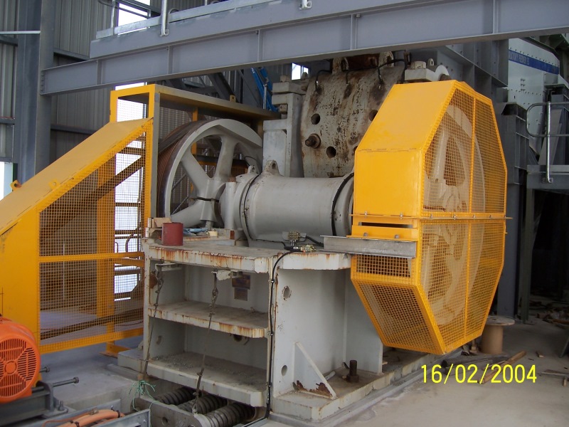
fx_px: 592
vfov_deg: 39.7
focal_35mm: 36
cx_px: 284
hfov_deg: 51.4
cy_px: 214
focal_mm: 6
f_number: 3
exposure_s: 1/90
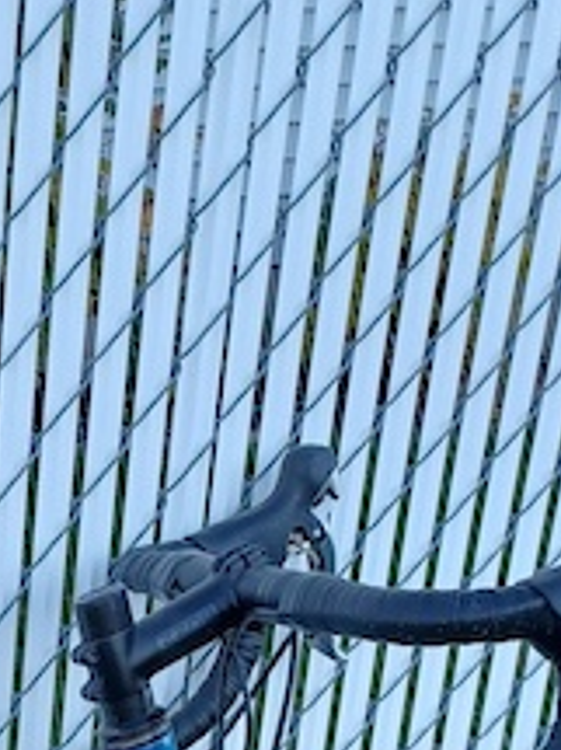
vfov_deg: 17.5
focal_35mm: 93
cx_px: -341
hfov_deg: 14.5
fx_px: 2012
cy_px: 1305
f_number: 1.8
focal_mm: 4.6
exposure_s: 1/120
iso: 64
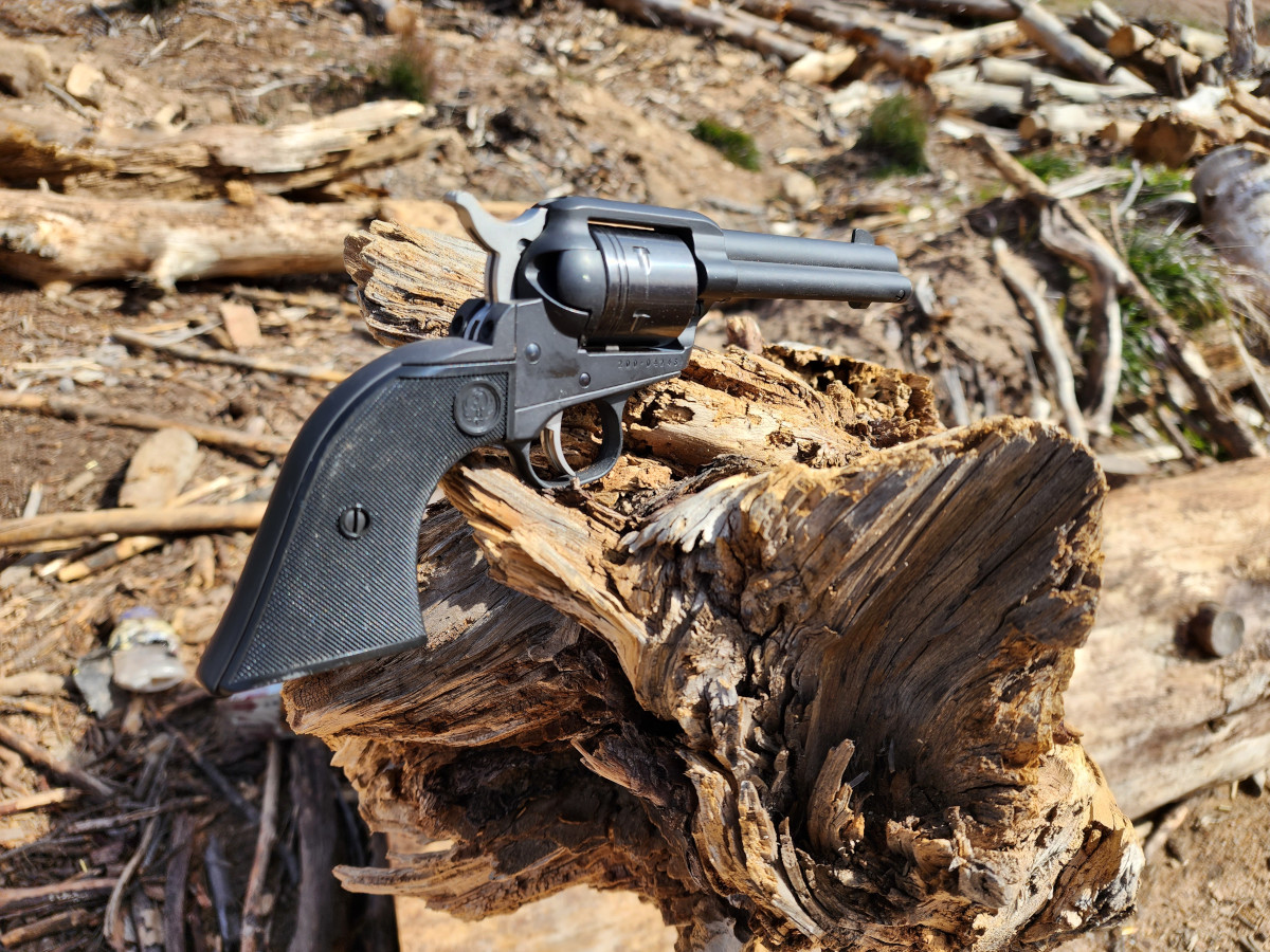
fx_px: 844
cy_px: 476
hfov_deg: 73.9
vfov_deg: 58.9
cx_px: 635
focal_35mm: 23
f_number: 1.8
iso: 12
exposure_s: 1/621
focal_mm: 6.4
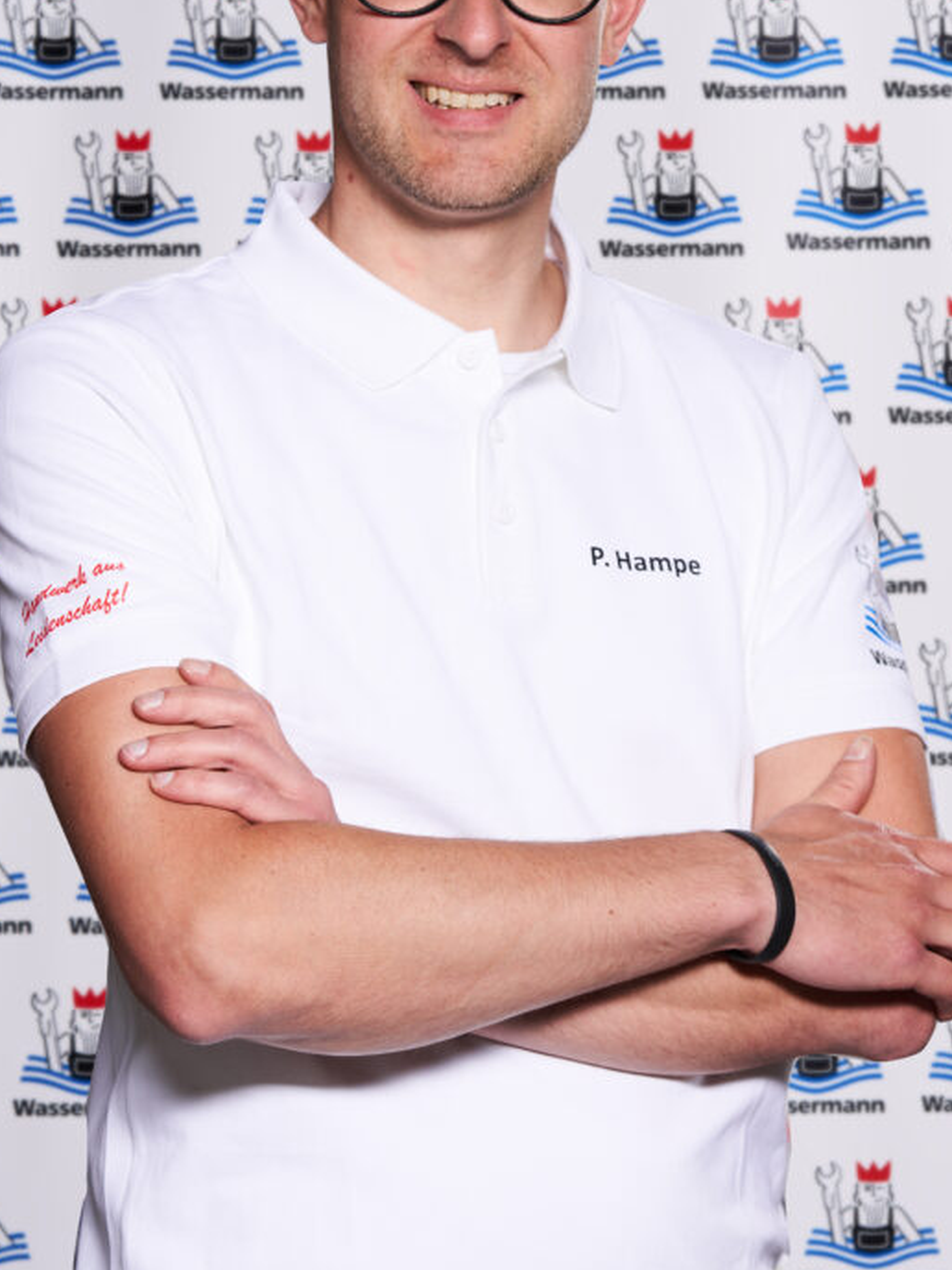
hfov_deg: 9.1
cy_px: 551
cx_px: 489
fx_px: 6014
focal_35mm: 164
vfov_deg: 12.0
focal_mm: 102
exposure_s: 1/200
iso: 125
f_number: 4
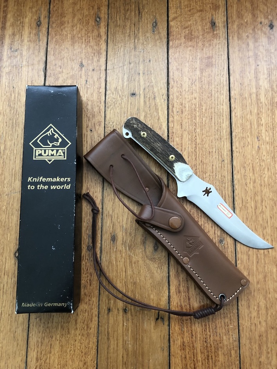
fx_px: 299
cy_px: 184
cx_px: 138
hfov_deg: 49.8
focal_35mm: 28
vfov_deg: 63.4
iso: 40
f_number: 1.8
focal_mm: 3.99
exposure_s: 1/15
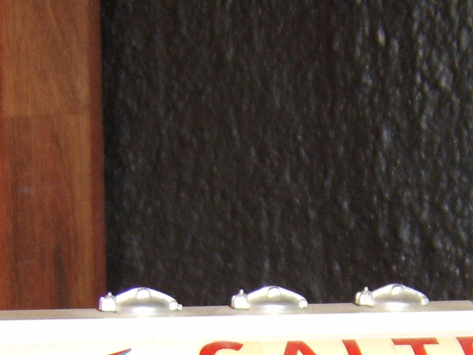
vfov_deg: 15.8
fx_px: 1243
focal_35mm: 91
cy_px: 395
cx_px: 258
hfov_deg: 21.5
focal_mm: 8.13
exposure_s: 1/30
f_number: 2.7
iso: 141
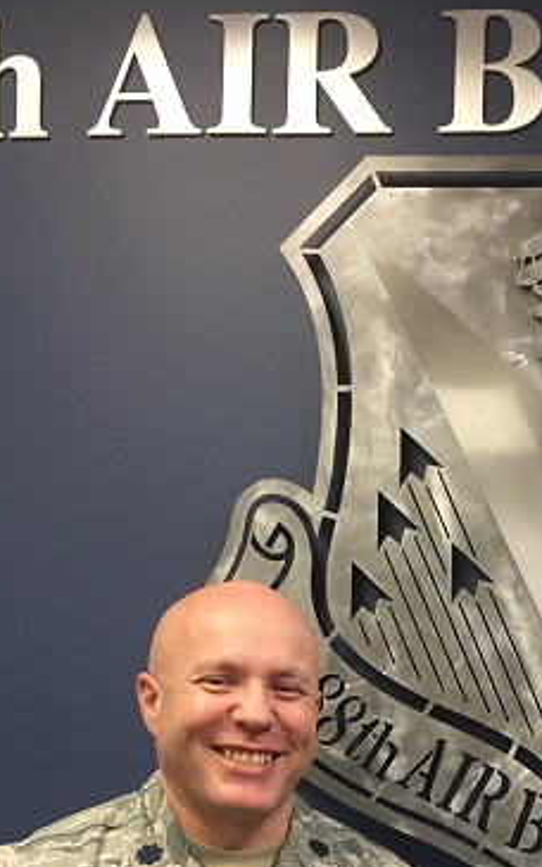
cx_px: 524
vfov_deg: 33.1
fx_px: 1395
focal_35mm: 59
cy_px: 746
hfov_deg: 21.3
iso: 100
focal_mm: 4.15
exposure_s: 1/30
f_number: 2.2
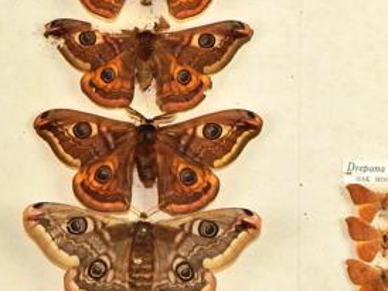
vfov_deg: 13.3
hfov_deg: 18.0
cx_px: 228
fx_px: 1223
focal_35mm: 109
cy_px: -50
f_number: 3
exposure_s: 1/800
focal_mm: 4
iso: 125
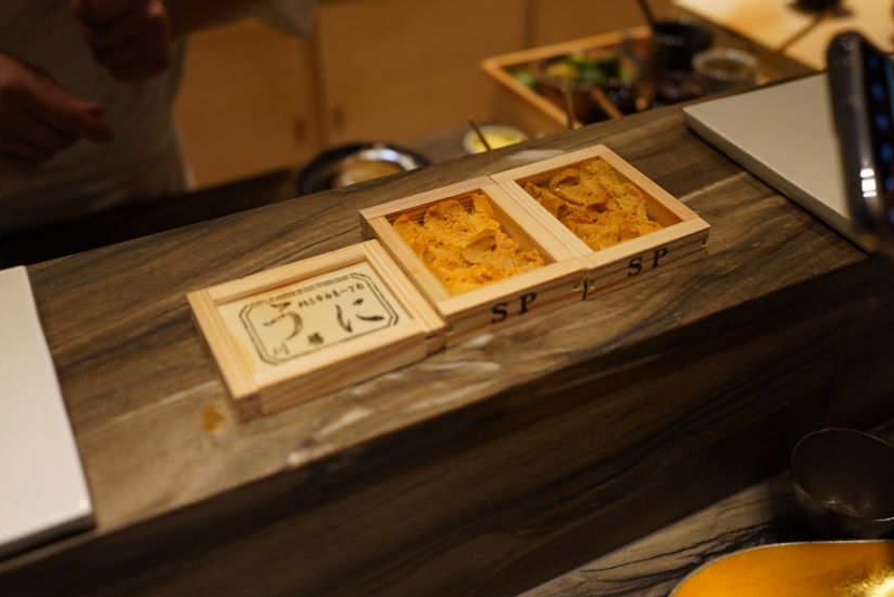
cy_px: 276
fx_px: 919
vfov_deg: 36.0
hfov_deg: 51.9
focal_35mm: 37
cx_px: 467
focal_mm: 20
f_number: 1.8
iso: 320
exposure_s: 1/125
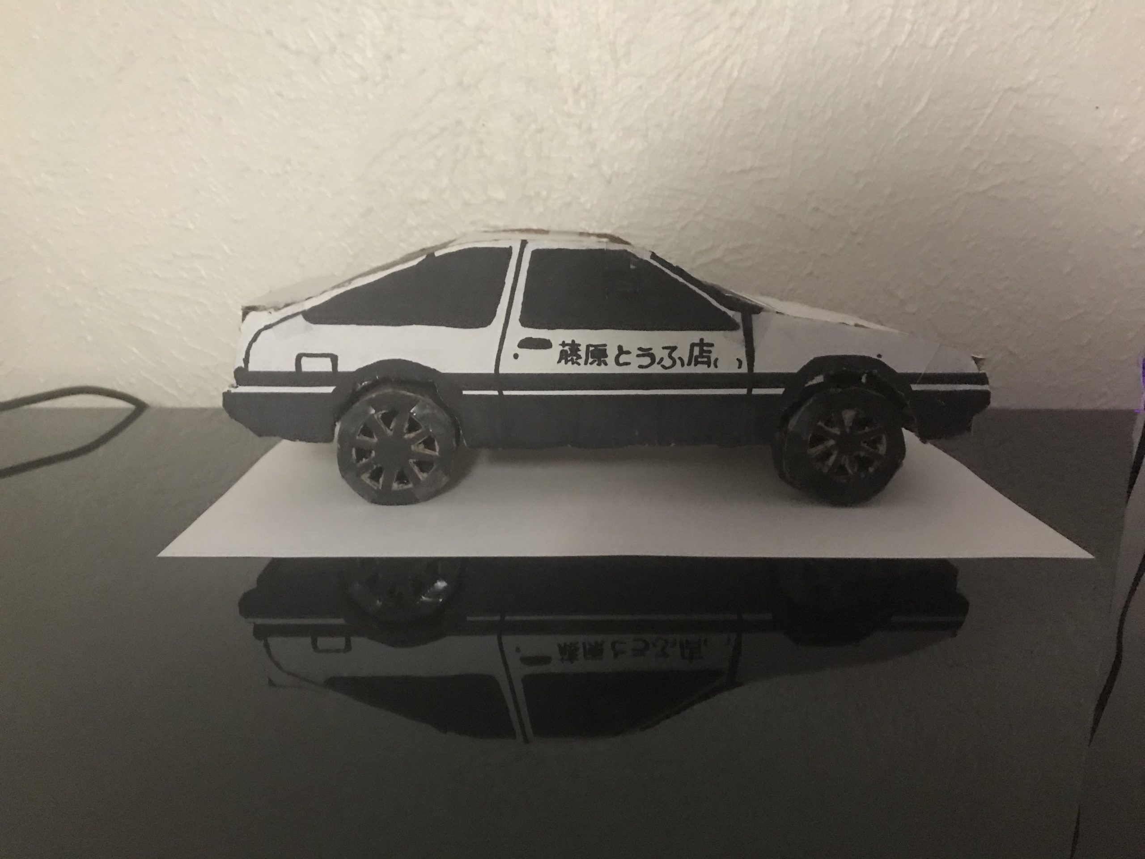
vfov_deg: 49.7
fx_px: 926
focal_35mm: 28
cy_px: 430
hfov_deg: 63.4
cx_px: 572
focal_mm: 3.99
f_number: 1.8
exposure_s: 1/4
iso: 100
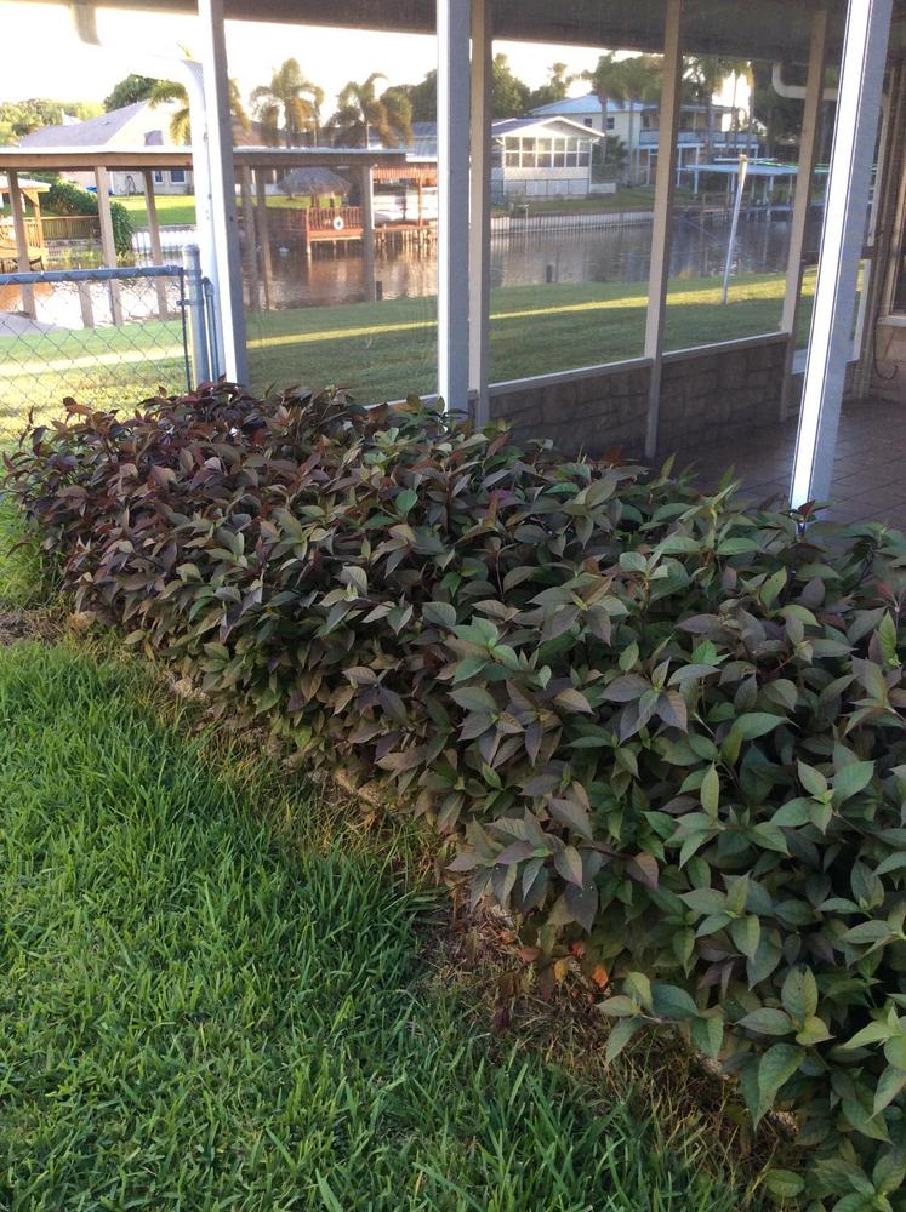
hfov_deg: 44.1
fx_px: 1120
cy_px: 606
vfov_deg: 56.9
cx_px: 453
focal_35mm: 32
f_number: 2.4
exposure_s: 1/60
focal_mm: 3.3
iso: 40
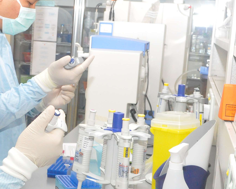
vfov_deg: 18.3
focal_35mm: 84
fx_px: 587
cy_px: 118
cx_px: 41
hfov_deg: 22.4
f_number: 9
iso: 2500
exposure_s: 1/80
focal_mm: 24
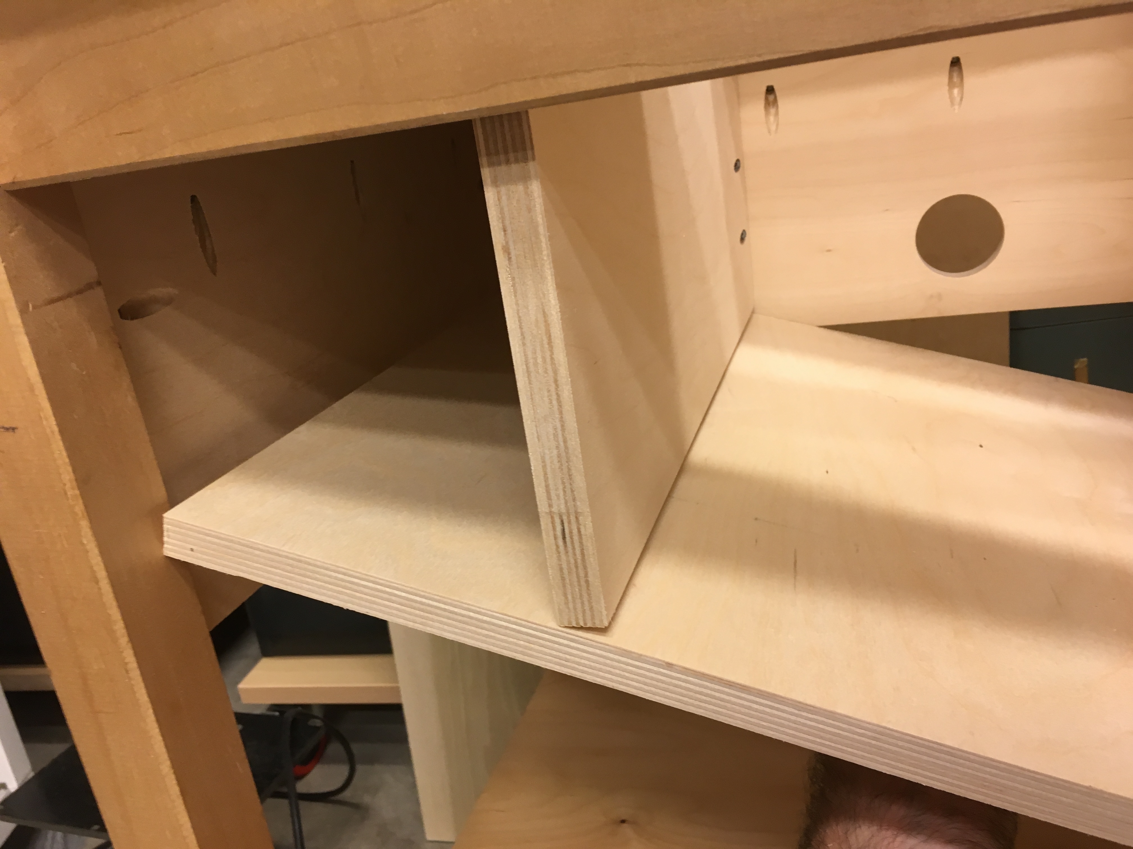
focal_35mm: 29
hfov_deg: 61.7
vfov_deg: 48.2
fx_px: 949
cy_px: 424
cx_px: 566
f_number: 2.2
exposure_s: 1/33
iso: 80
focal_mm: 4.15
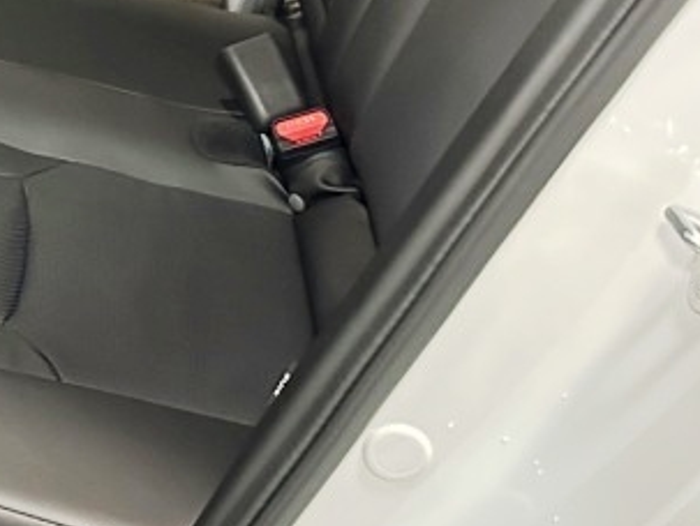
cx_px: -254
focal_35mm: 81
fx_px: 1640
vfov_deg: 17.6
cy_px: -53
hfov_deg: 21.4
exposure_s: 1/40
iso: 1000
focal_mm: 6.86
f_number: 1.78
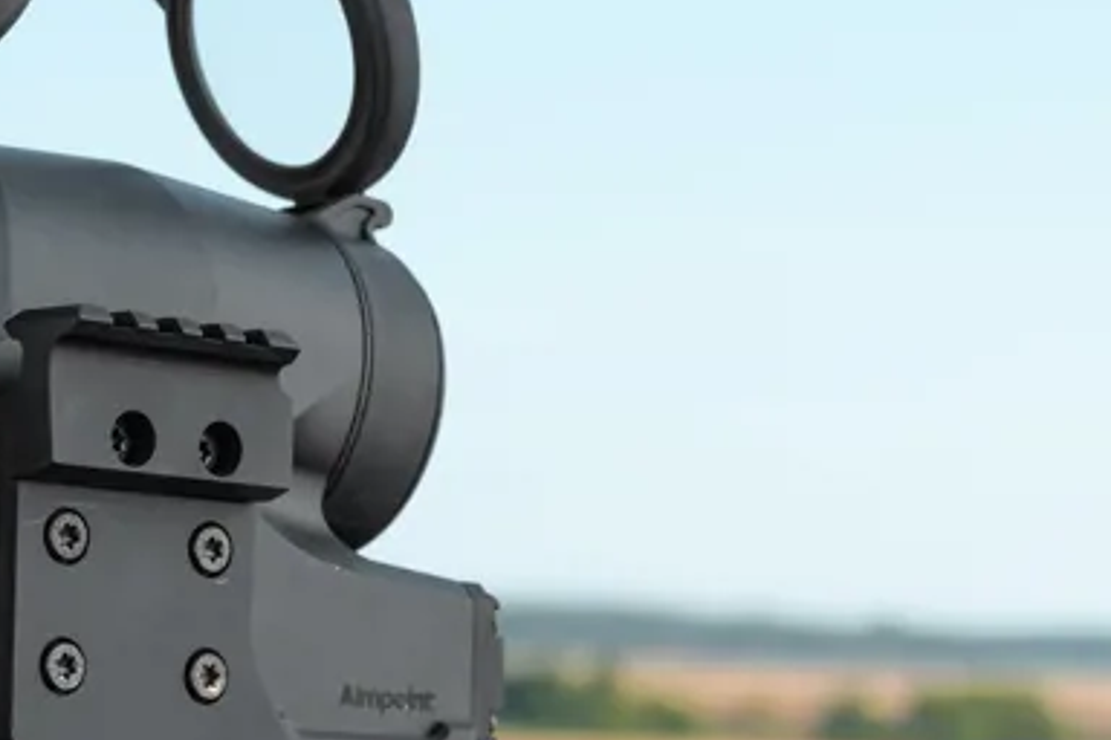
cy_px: 1010
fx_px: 4505
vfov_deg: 9.2
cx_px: 590
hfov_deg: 14.1
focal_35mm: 146
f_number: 5
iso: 125
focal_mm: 40
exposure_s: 1/320
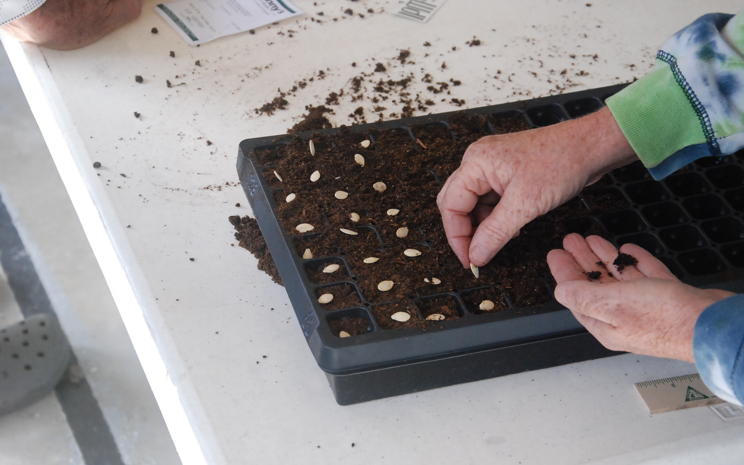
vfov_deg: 16.3
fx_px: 1622
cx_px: 373
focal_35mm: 80
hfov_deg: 25.8
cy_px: 235
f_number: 7.1
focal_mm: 52
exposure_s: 1/160
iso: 1600
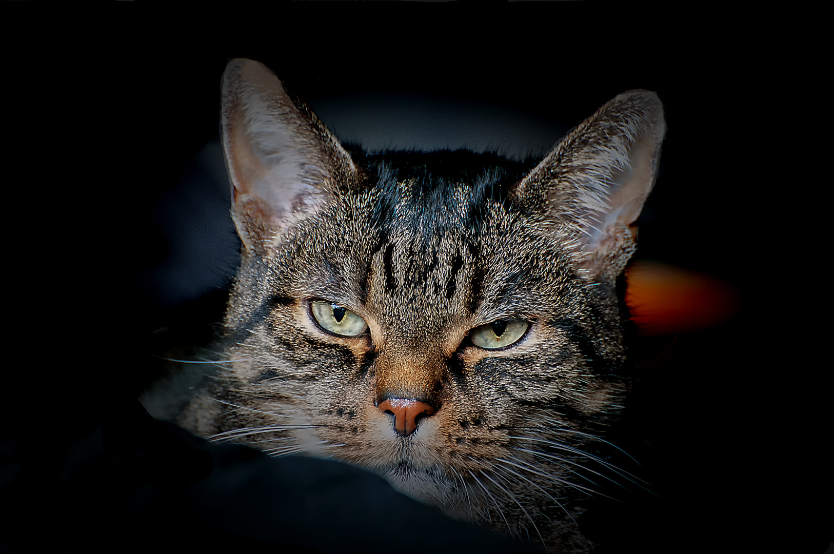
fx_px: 10412
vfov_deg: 3.0
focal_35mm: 450
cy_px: 277
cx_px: 417
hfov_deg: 4.6
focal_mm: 300
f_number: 6.3
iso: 200
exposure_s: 1/20
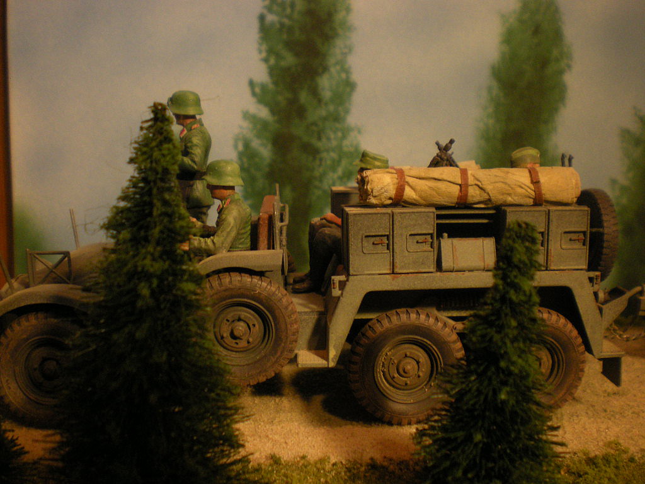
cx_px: 322
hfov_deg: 49.0
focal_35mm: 38
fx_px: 708
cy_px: 242
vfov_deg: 37.7
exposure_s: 1/16.6
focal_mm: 6.3
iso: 200
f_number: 3.1
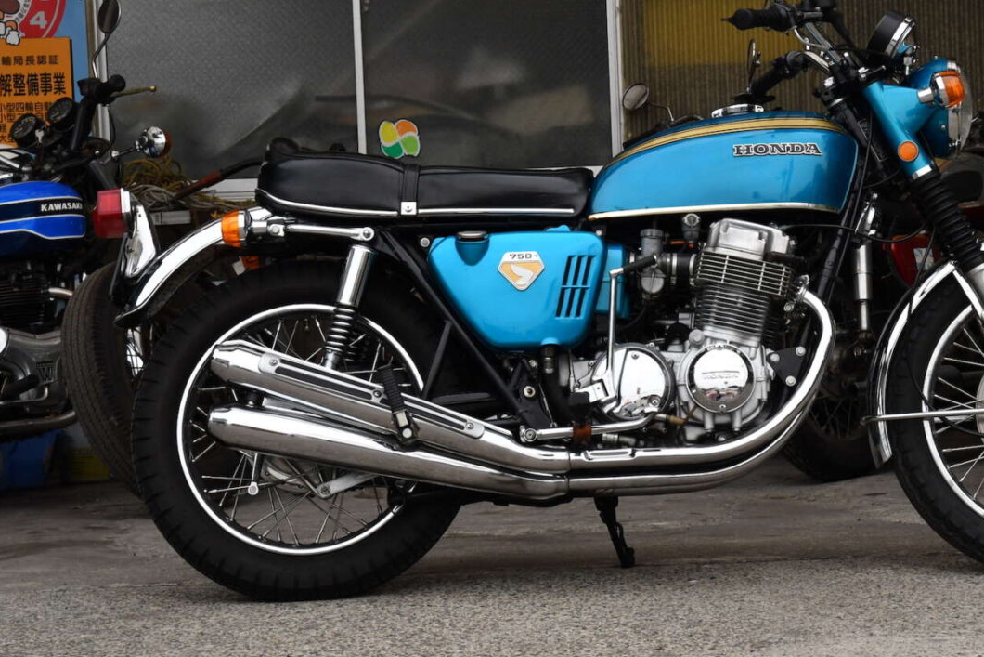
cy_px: 250
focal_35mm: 113
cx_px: 667
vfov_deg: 12.1
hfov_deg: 18.0
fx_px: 3089
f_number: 11
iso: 800
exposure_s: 1/500
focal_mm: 52
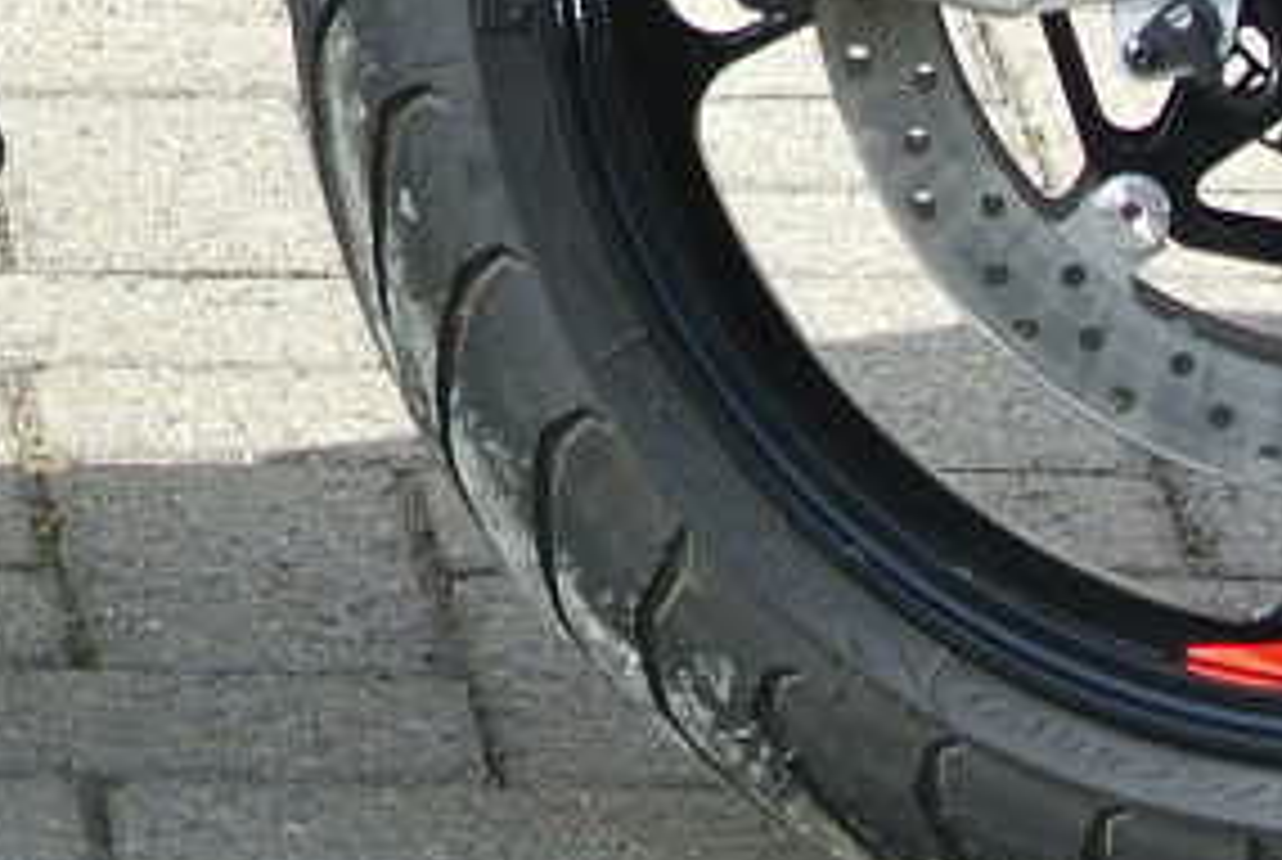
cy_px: -1270
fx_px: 19652
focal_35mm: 551
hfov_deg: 3.7
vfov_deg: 2.5
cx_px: -1152
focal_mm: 30
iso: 100
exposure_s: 1/320
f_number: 4
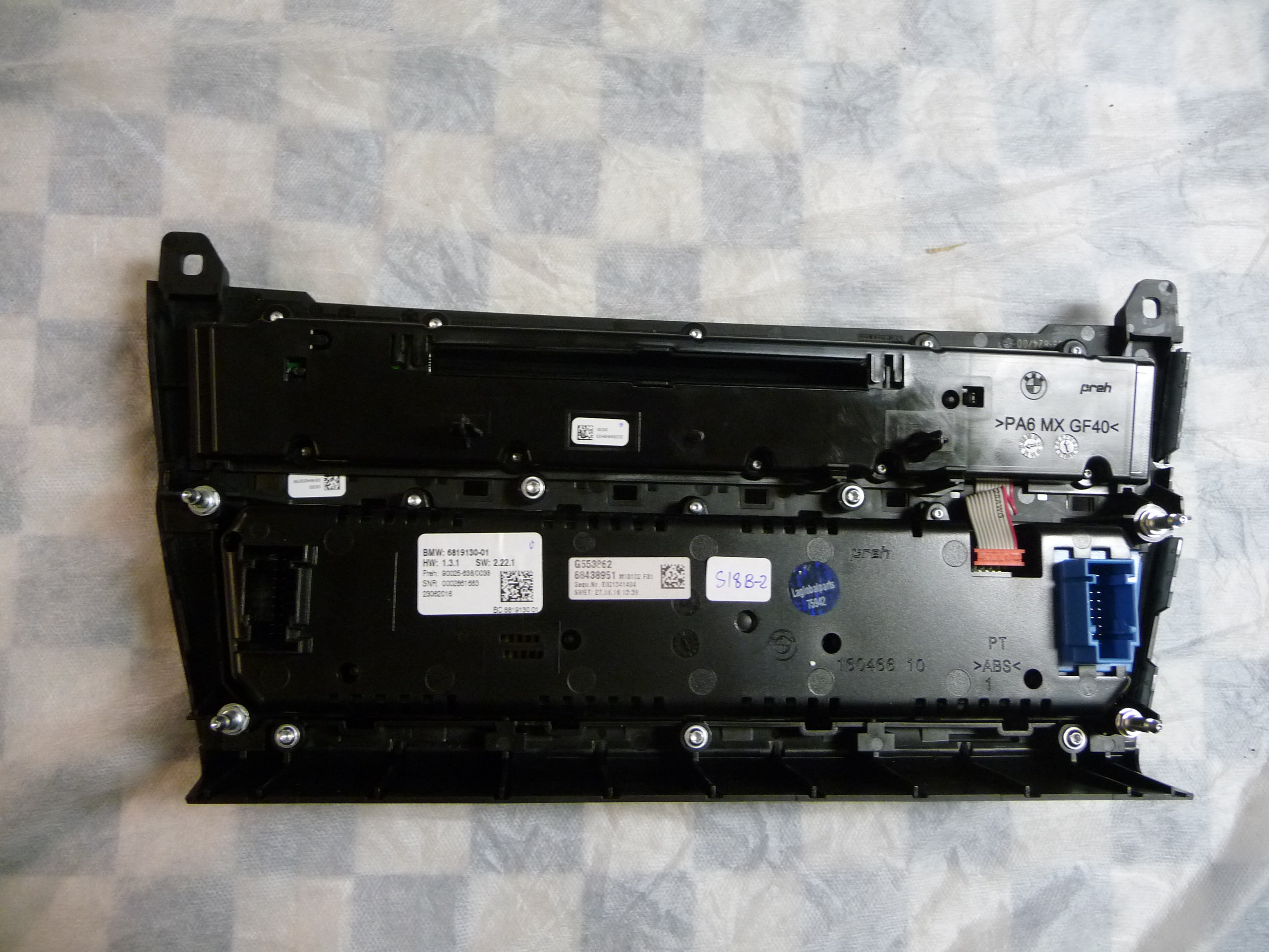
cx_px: 634
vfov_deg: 49.7
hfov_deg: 63.4
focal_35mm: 28
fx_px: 1026
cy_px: 476
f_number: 3.3
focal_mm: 4.7
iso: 320
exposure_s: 1/30
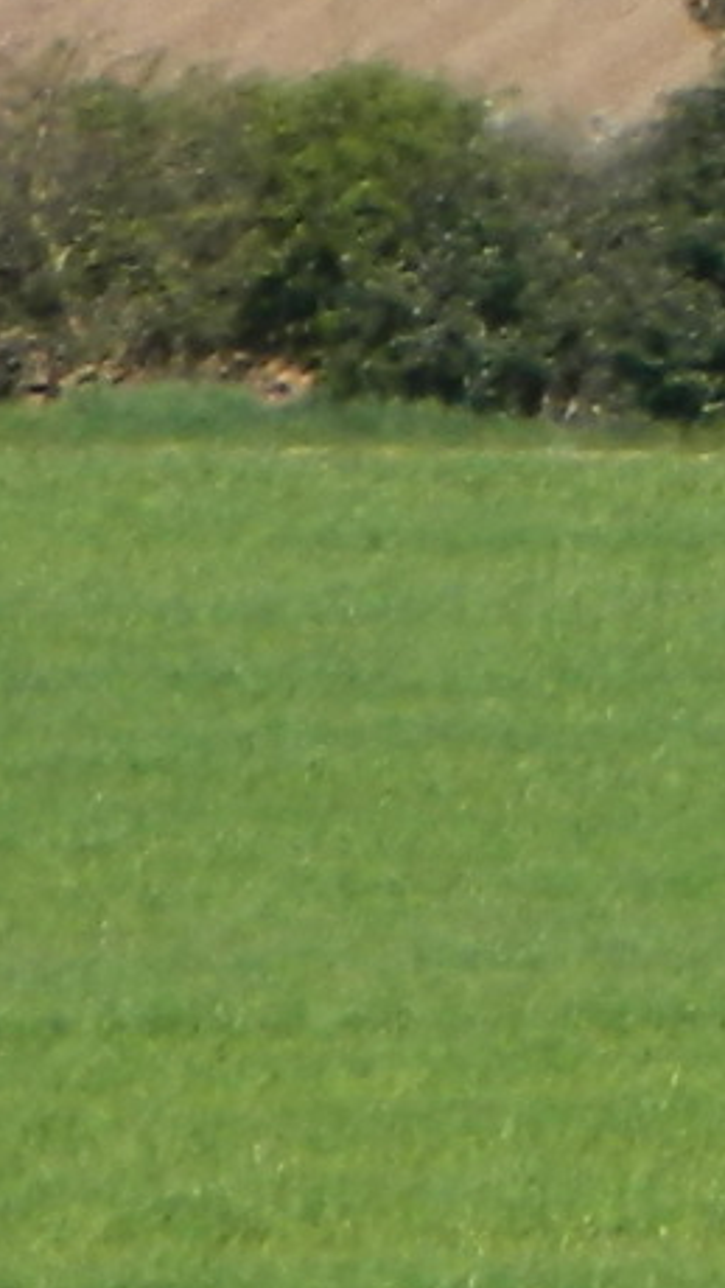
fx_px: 73425
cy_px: -848
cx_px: 3619
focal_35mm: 2150
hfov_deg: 0.6
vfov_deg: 1.0
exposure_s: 1/400
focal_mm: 50
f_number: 5.6
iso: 80
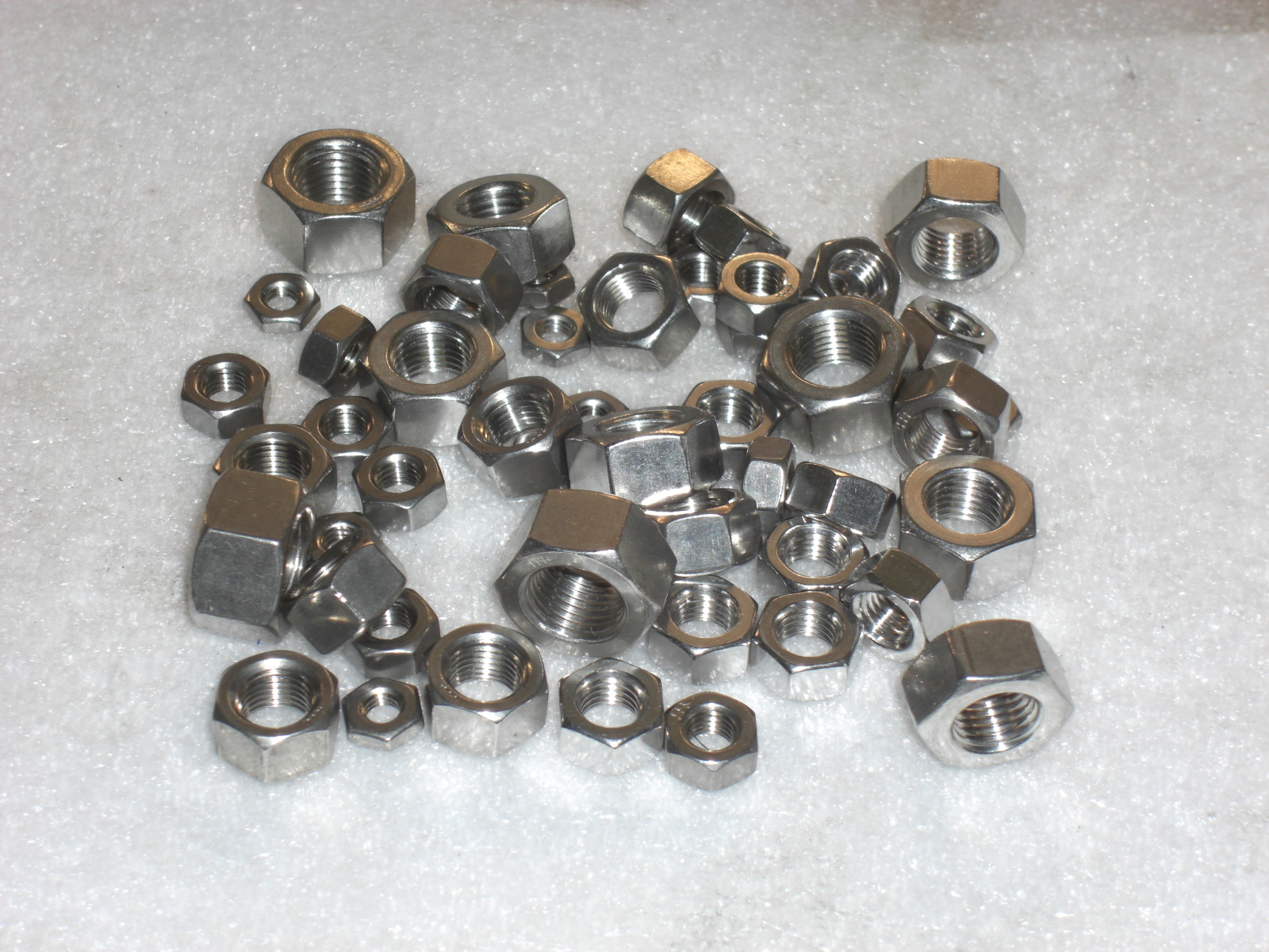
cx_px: 634
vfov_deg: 15.6
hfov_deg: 20.7
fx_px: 3483
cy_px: 476
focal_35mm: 95
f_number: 4.8
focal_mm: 19.7
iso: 80
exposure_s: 1/60
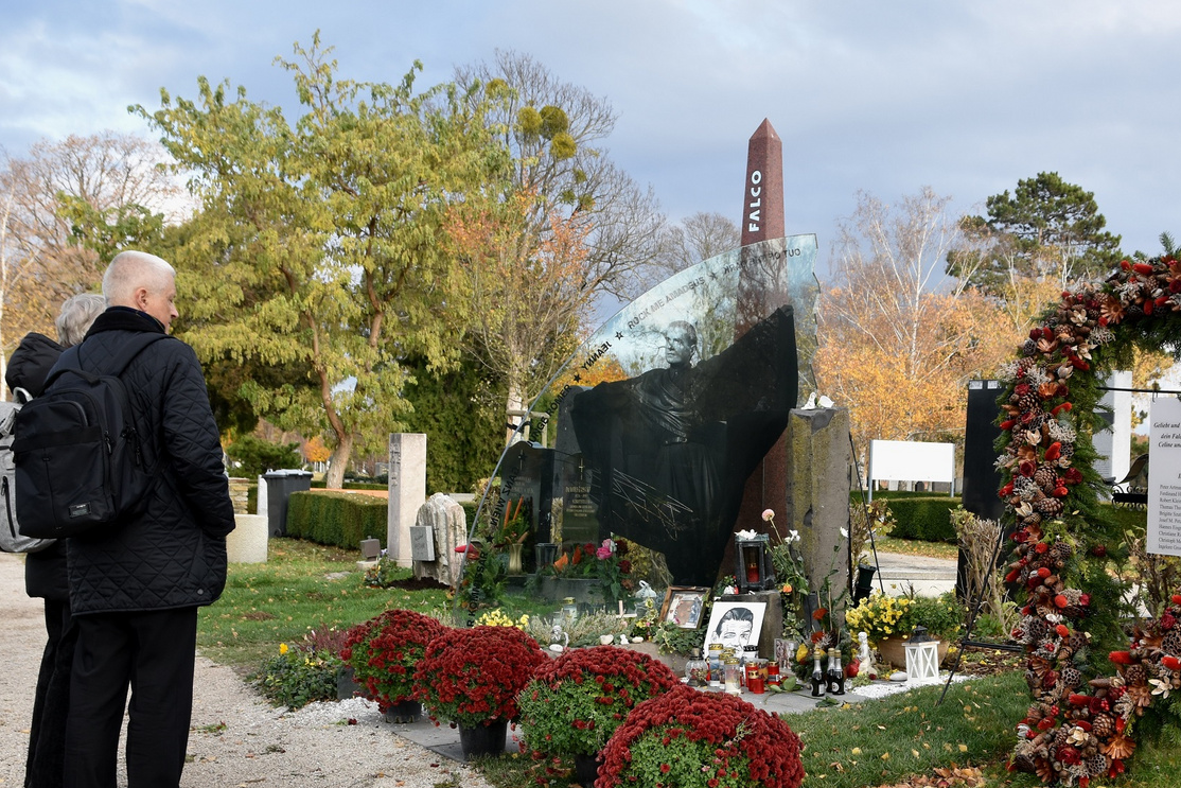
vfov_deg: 28.0
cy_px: 462
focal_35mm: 48
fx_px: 1575
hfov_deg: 40.7
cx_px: 774
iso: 200
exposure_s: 1/250
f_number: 5.6
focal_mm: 22
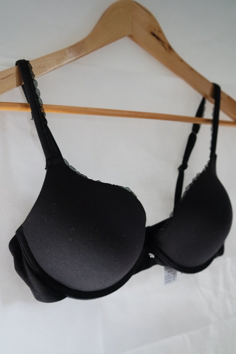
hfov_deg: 32.6
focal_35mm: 41
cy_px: 177
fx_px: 403
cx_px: 118
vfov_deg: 47.4
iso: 800
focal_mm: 27
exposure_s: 1/50
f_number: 4
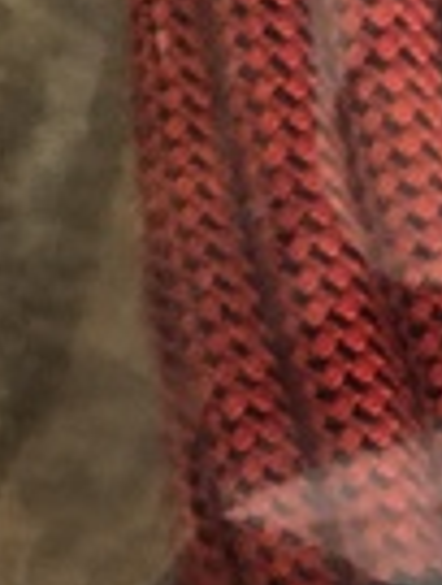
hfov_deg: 9.0
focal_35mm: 155
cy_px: 1599
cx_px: 904
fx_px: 2626
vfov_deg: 10.2
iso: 50
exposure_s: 1/15
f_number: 1.8
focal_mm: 4
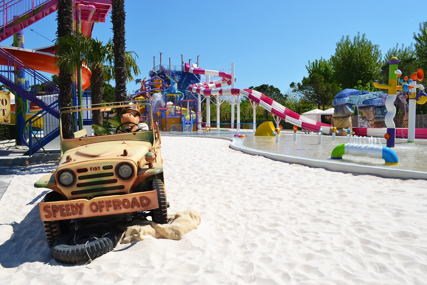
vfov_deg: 47.9
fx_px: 320
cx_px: 214
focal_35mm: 27
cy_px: 142
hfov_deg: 67.4
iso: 100
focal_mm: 18
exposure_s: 1/320
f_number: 9
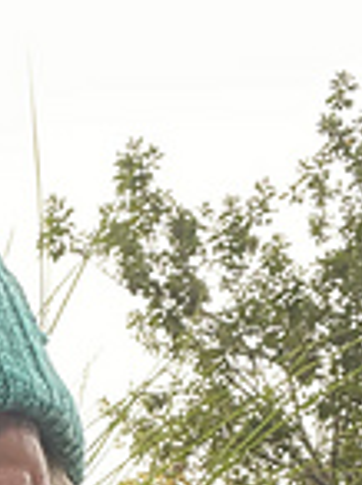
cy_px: 741
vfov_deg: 17.1
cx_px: -105
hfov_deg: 13.8
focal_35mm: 103
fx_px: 1440
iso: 80
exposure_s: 1/121
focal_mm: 2.71
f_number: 2.2
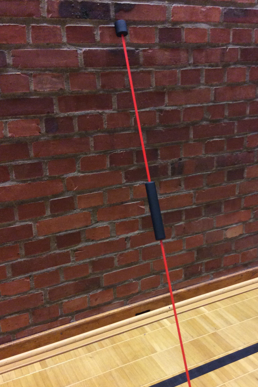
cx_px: 154
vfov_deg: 49.5
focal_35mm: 39
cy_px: 213
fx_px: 419
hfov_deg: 34.1
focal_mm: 3.3
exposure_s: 1/25
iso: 160
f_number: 2.4
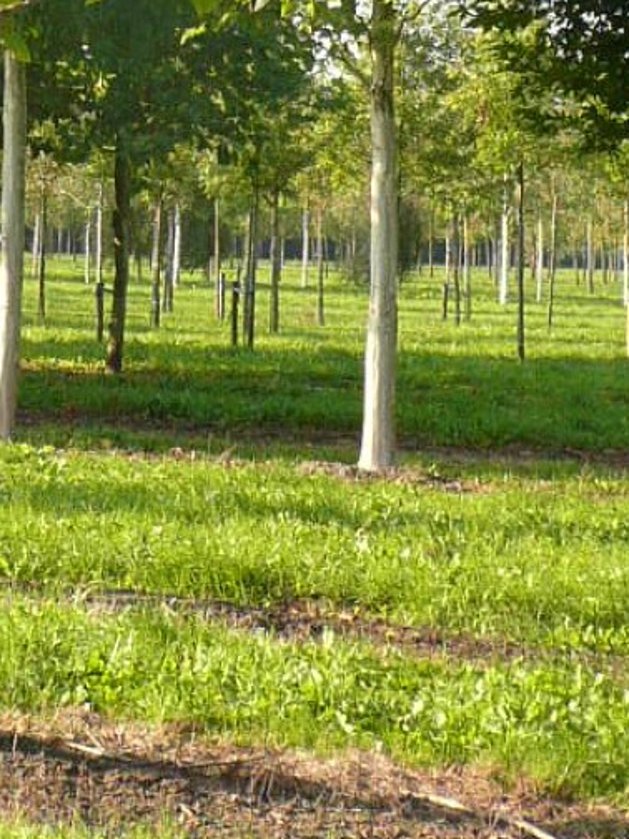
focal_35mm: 120
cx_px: -35
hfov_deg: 12.2
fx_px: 2907
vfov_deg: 15.6
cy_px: -273
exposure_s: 1/125
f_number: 3.3
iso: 100
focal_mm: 4.6
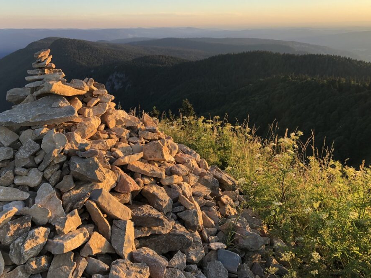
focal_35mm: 31
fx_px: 332
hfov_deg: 58.3
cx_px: 182
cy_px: 129
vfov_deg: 45.4
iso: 25
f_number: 1.8
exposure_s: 1/120
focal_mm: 3.99
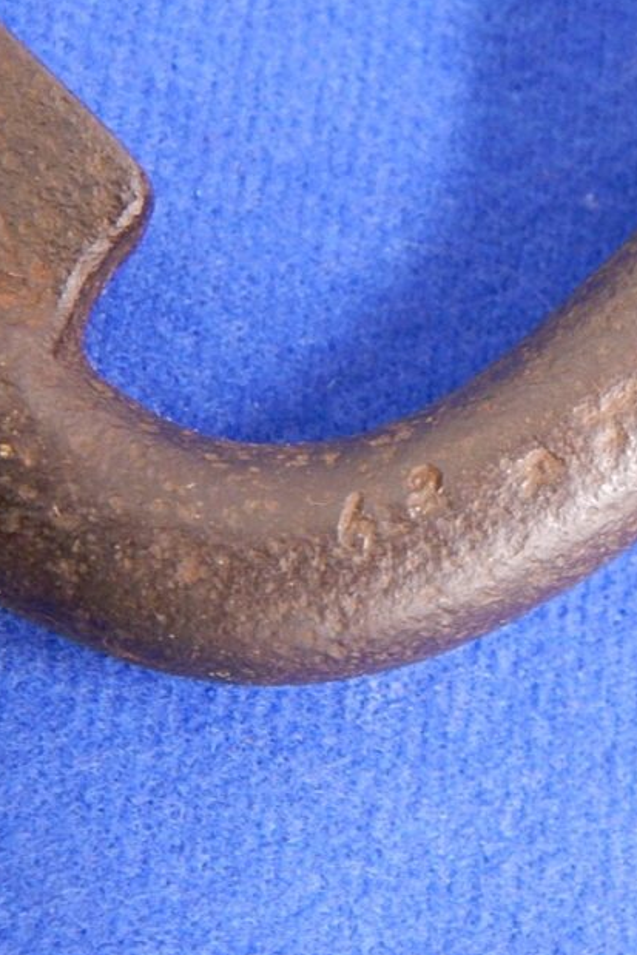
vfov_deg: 27.3
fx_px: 1963
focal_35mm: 74
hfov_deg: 17.9
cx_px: 648
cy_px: 410
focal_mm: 7.7
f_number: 3.6
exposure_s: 1/8
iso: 560
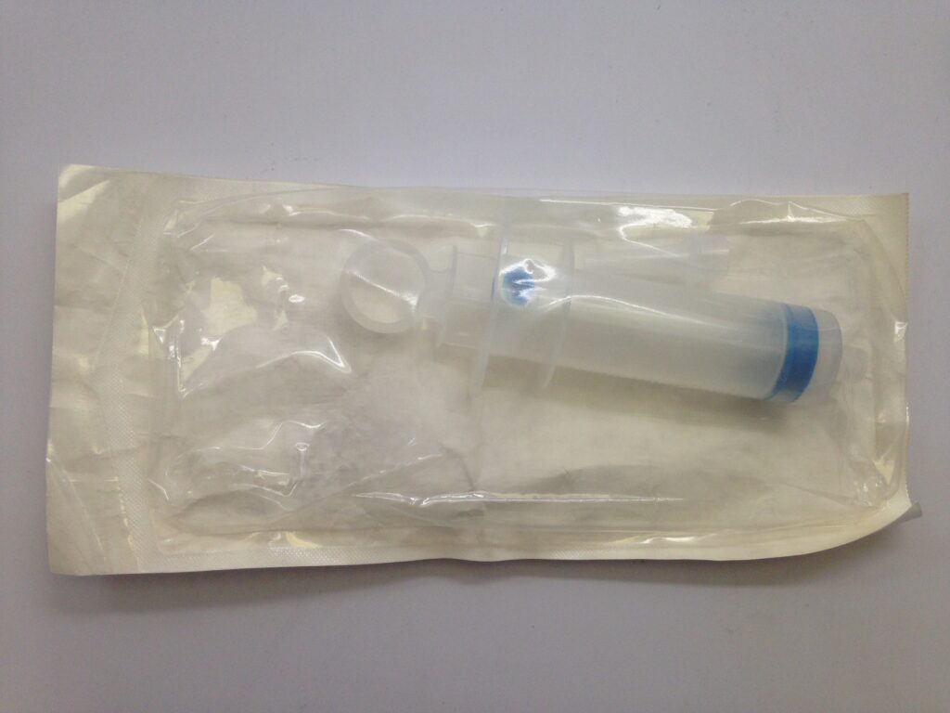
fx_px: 906
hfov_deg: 55.4
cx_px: 475
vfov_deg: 42.9
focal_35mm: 33
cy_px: 356
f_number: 2.4
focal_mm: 4.12
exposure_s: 1/120
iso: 80
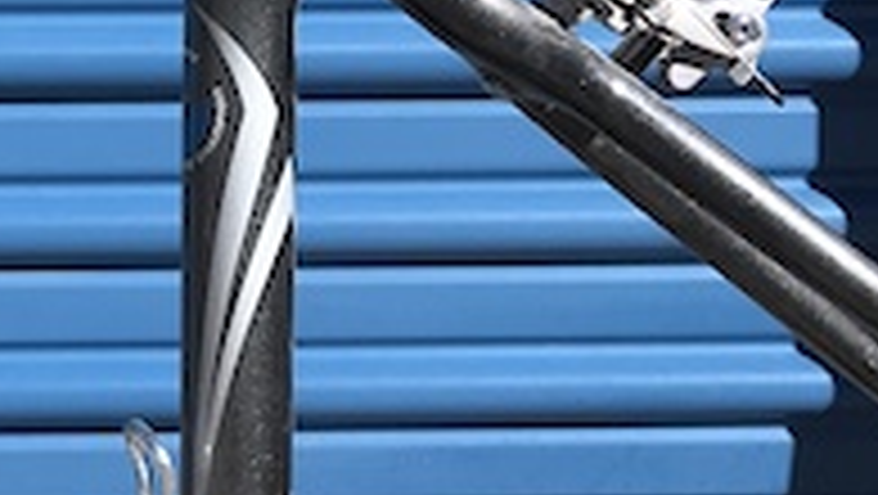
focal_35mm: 125
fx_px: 2912
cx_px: -90
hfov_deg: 16.6
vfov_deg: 9.7
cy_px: 302
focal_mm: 3.99
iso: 20
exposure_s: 1/2398
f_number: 1.8
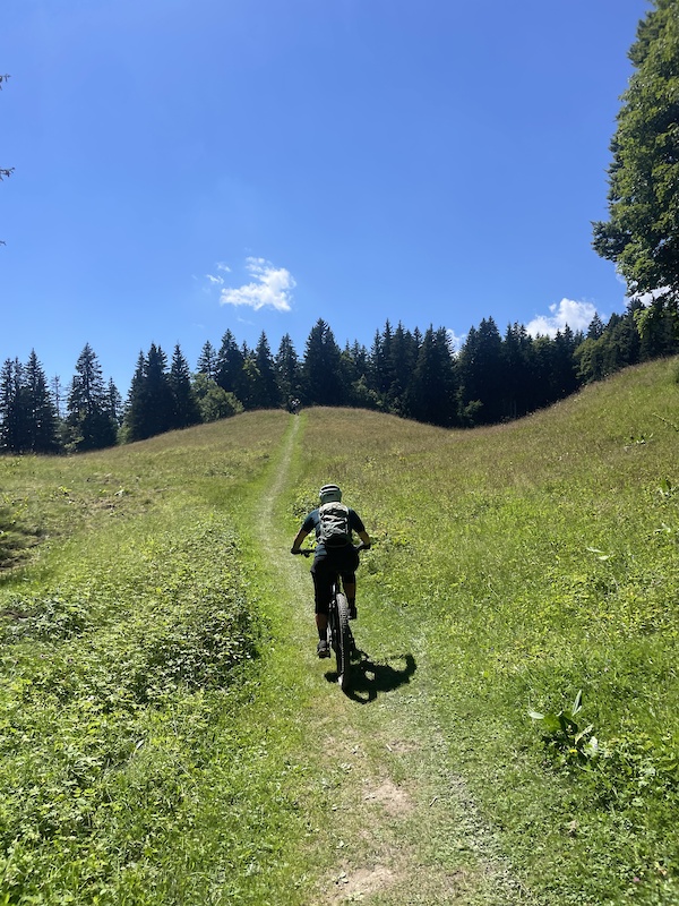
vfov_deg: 67.3
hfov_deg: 53.1
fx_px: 680
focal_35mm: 26
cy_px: 453
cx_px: 340
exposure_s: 1/3401
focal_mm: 4.2
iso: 32
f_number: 1.6
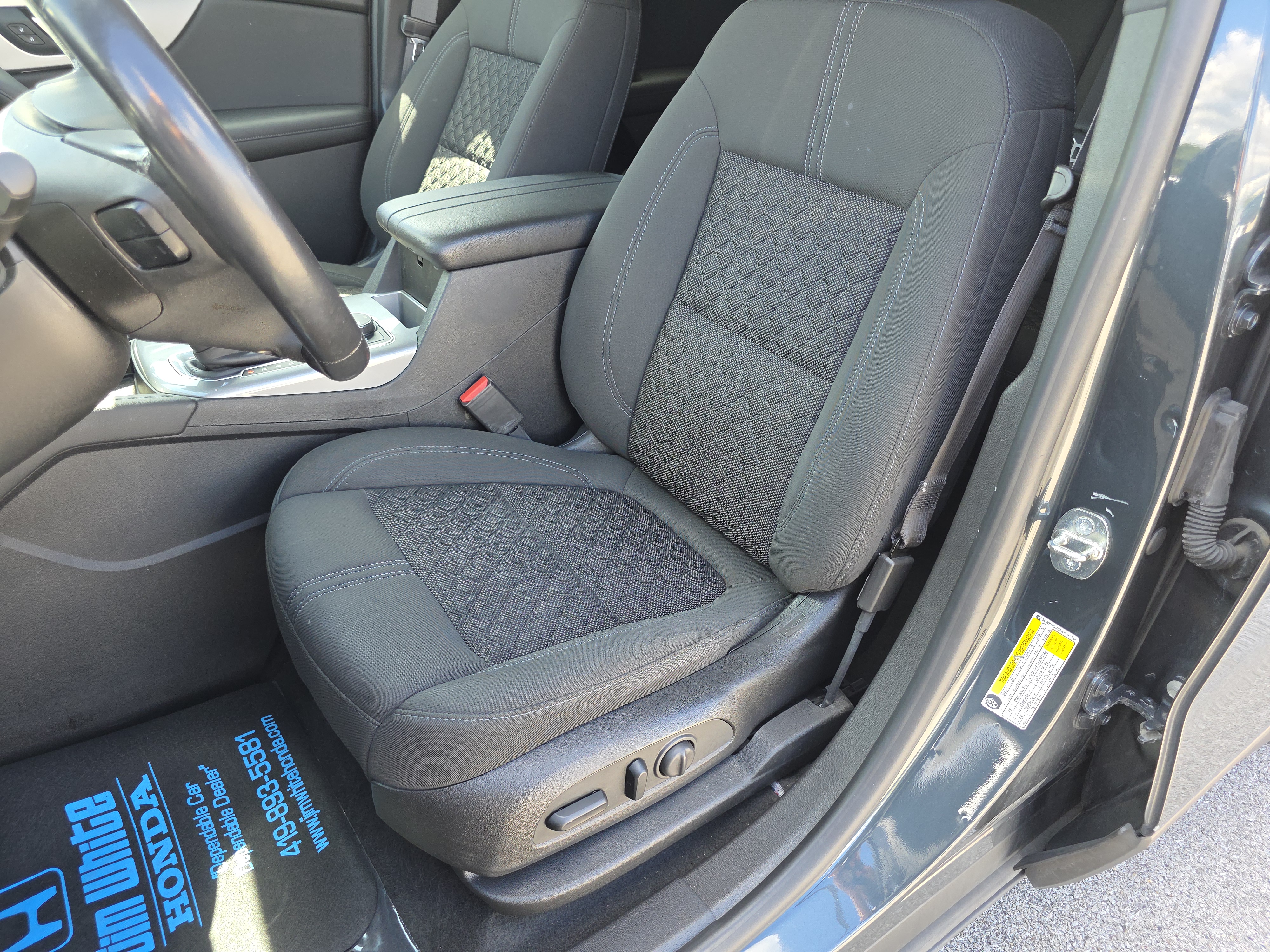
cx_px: 635
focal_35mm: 23
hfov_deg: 73.9
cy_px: 476
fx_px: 844
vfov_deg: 58.9
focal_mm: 6.3
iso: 80
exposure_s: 1/180
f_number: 1.7
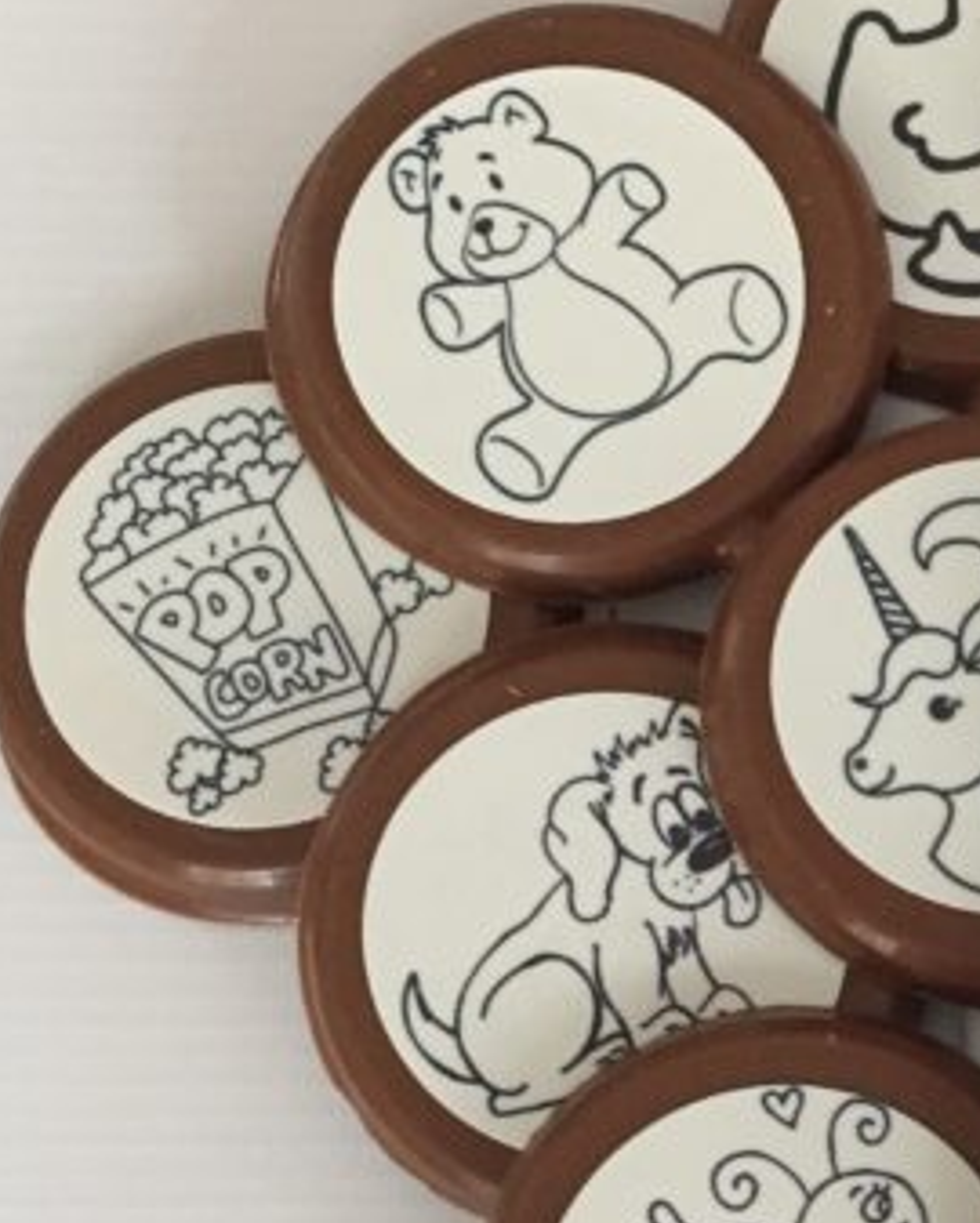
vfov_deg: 22.0
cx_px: 1318
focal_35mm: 86
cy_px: 947
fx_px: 3115
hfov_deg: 16.7
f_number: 2.2
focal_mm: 4.15
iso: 160
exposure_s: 1/33
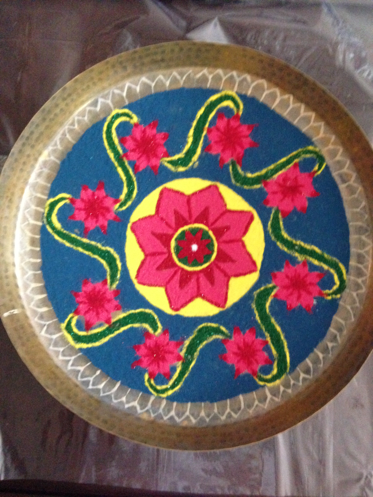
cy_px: 248
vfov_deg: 55.4
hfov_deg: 42.9
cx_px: 186
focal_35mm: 33
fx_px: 474
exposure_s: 1/15
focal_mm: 4.12
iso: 800
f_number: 2.4
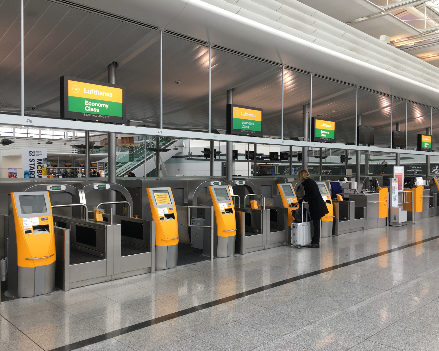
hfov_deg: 57.2
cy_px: 180
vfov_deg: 47.1
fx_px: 403
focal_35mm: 31
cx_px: 211
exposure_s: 1/100
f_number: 2.2
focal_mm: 4.15
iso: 25
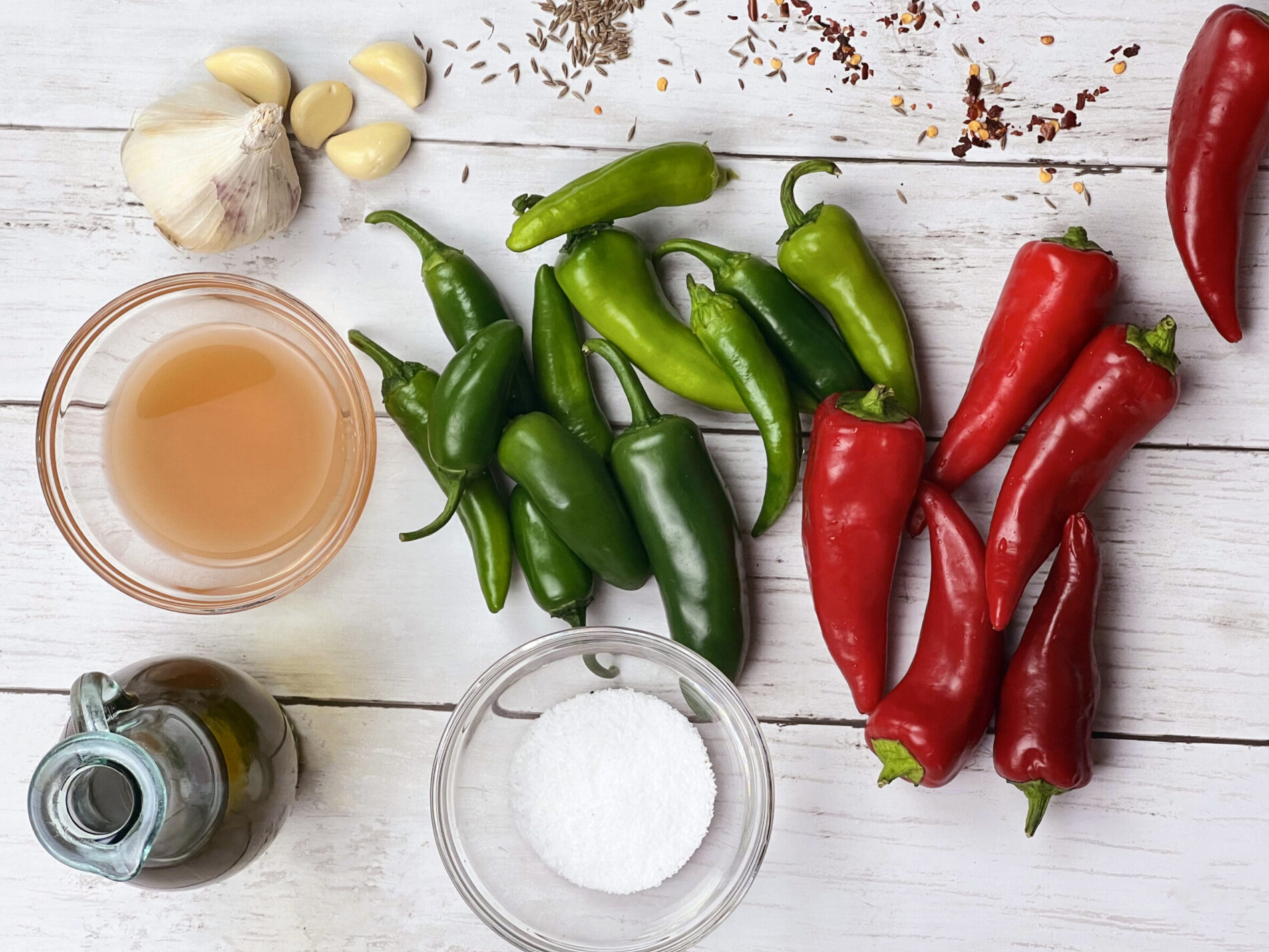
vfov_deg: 17.8
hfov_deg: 23.6
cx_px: 625
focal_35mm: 83
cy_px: 478
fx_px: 3043
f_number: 2.8
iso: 80
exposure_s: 1/120
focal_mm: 9
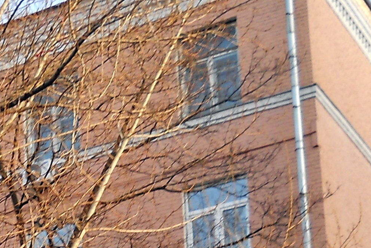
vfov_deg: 9.4
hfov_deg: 14.4
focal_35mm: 139
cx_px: -39
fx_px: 1433
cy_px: 434
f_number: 3.1
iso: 80
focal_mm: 6.72
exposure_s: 1/160
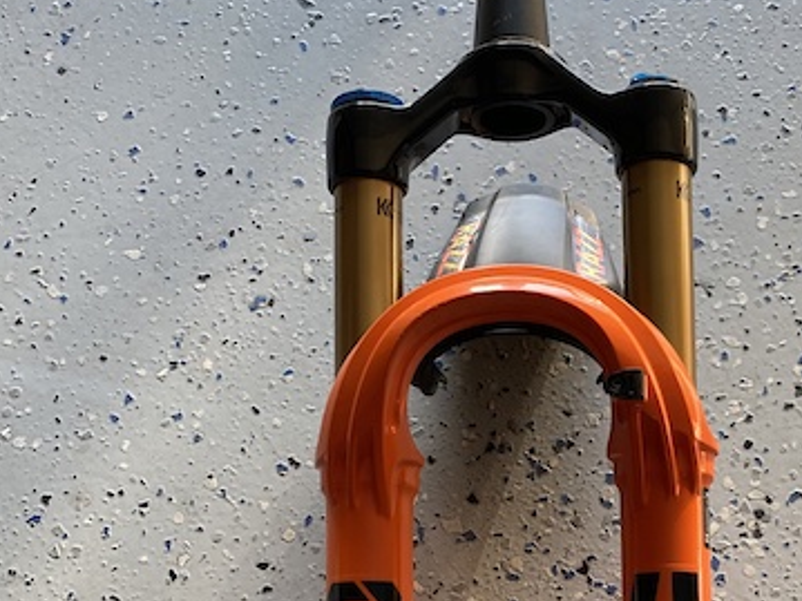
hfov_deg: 33.0
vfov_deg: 24.3
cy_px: 579
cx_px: 523
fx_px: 1343
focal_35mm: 58
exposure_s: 1/116
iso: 125
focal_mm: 4.25
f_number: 1.8
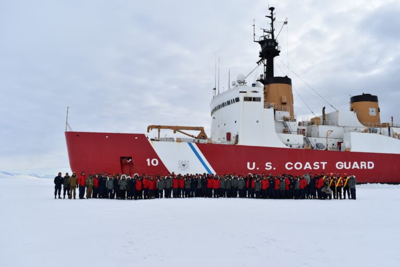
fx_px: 300
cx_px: 200
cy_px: 134
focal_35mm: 27
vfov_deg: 47.9
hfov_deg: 67.4
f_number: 10
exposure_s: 1/400
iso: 100
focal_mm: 18
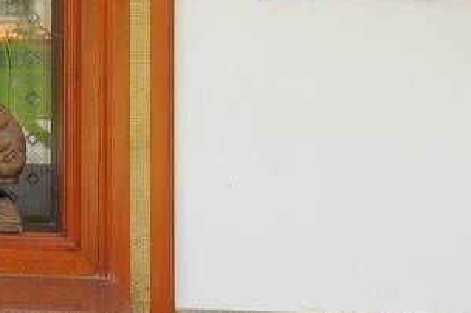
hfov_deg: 12.1
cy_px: -212
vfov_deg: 8.6
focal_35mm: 154
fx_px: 2013
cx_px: -404
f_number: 6.3
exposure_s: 1/125
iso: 400
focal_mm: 26
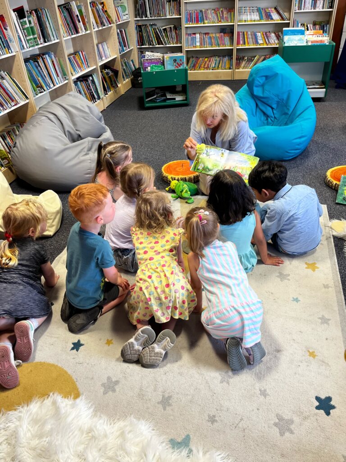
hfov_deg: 53.0
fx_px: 347
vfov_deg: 67.3
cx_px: 173
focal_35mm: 26
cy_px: 231
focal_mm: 5.1
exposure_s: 1/100
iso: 100
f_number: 1.6
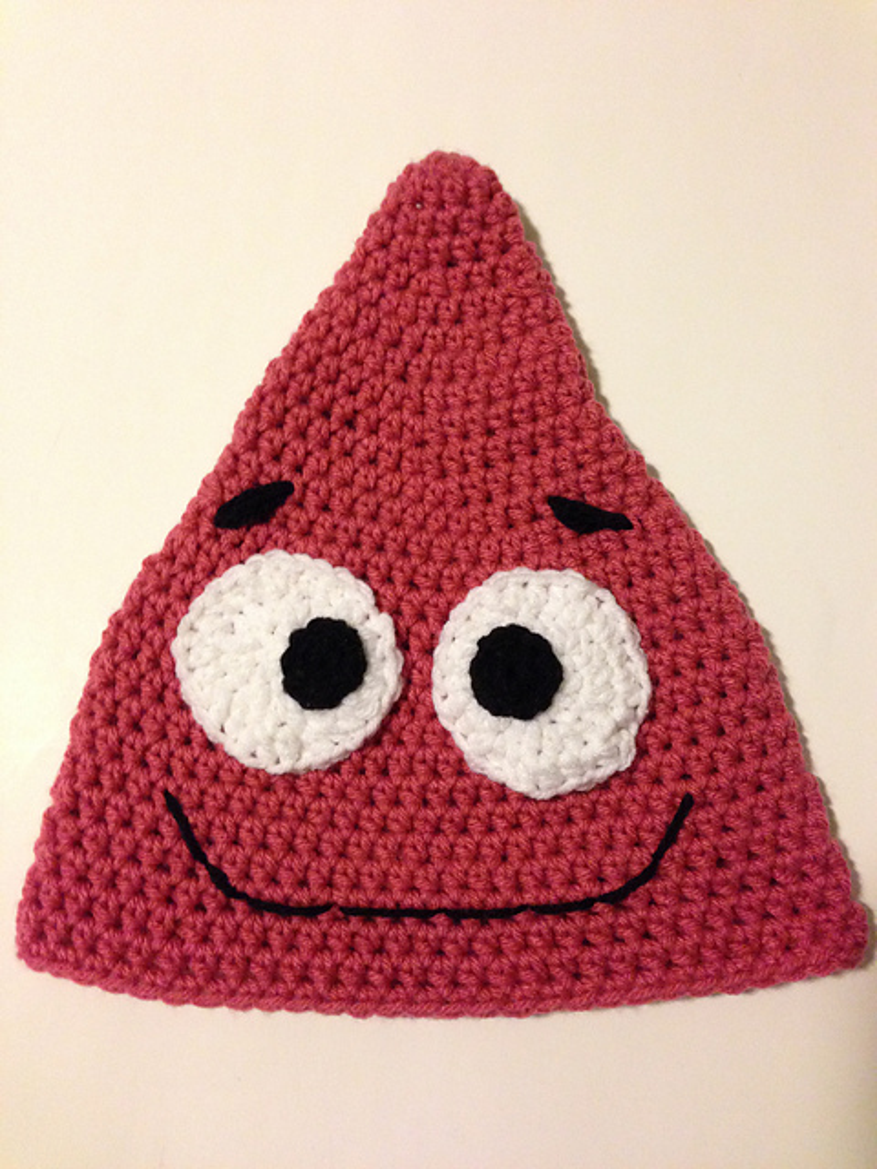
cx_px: 438
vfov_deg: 55.4
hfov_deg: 42.9
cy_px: 584
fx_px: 1115
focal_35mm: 33
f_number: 2.4
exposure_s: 1/17
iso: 400
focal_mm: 4.12
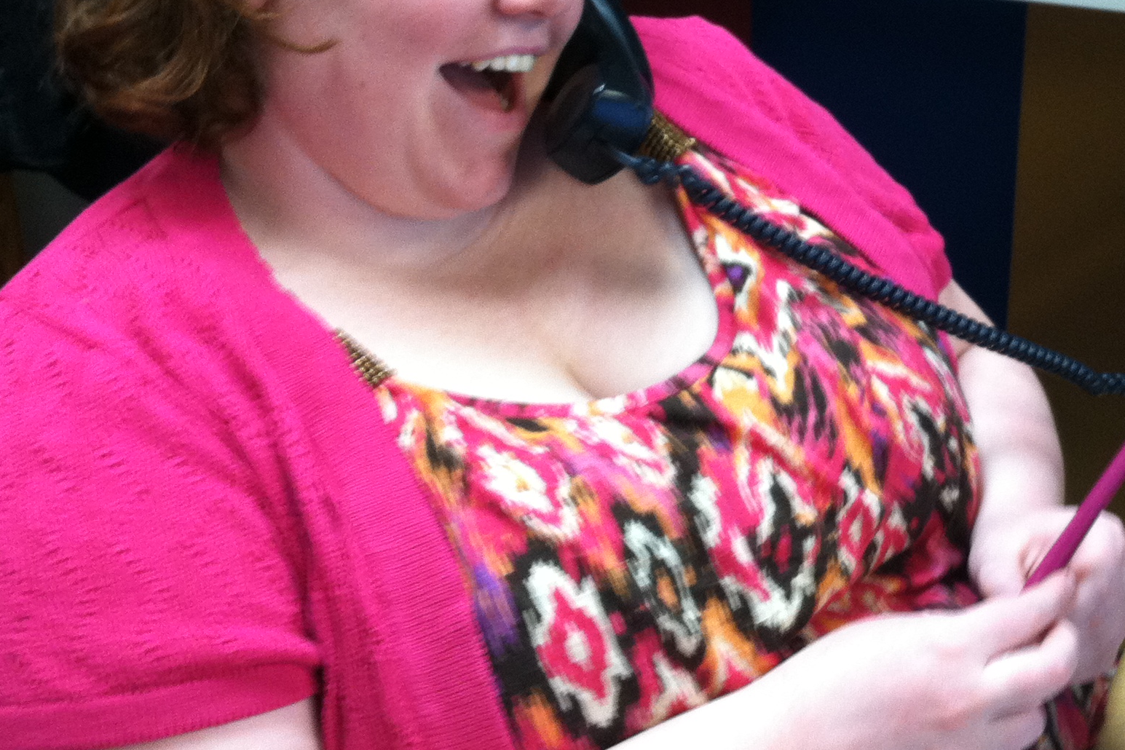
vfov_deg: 22.1
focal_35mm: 61
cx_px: 895
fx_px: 1906
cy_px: 202
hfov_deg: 32.0
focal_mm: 3.85
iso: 160
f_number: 2.8
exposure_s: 1/15
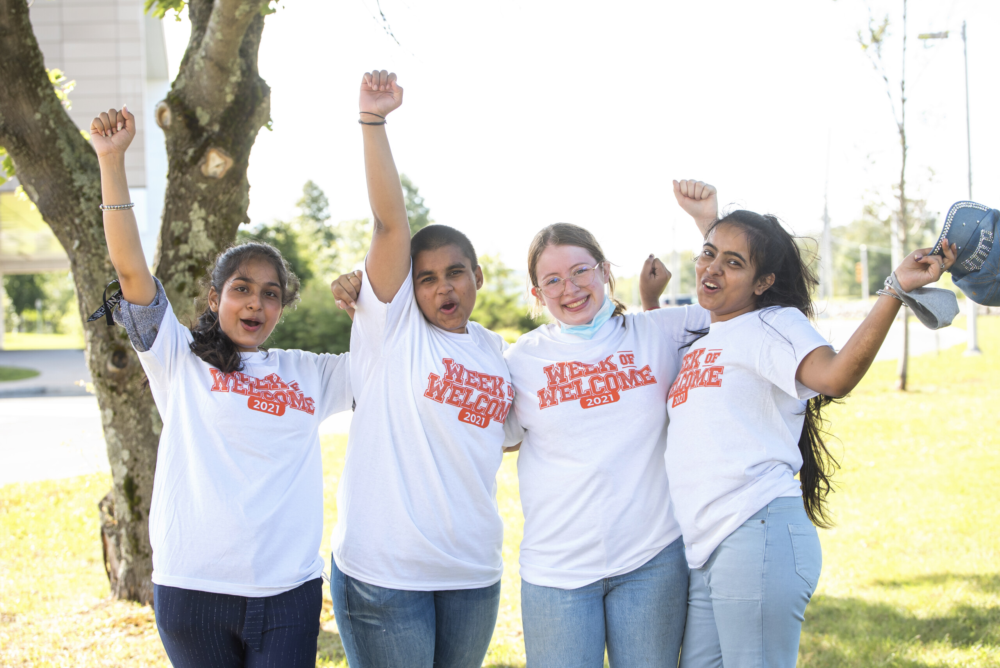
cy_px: 334
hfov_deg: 28.8
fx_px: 1945
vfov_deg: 19.5
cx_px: 500
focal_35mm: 70
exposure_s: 1/400
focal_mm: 70
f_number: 4
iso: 400
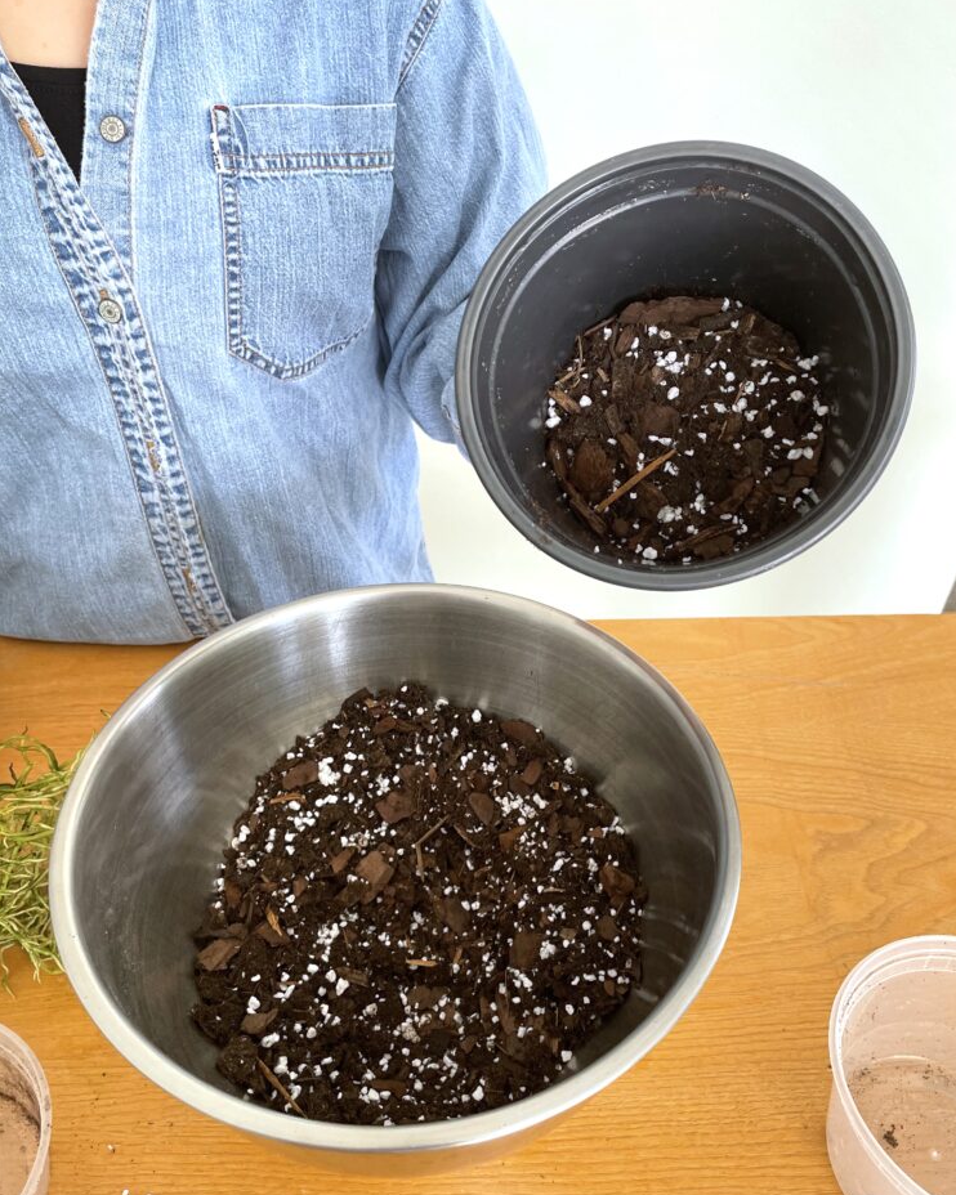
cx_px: 492
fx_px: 991
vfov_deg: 62.2
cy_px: 604
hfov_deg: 51.5
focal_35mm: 28
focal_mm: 4.2
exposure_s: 1/121
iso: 125
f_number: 1.6
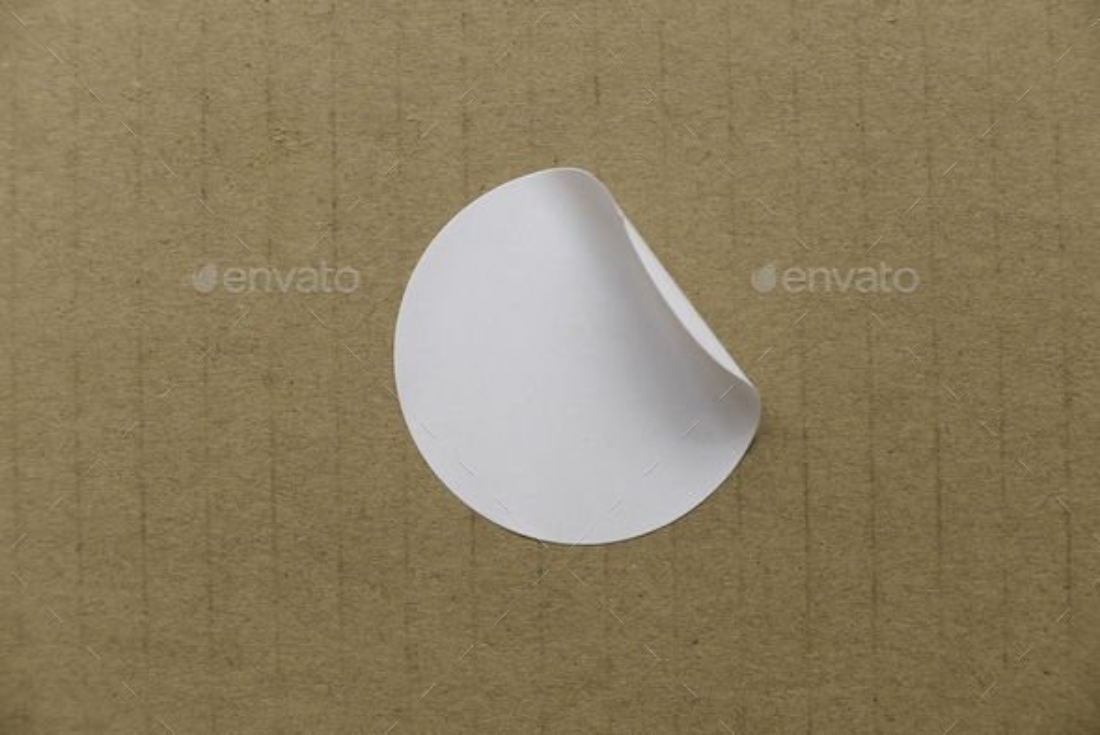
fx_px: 2293
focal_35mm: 75
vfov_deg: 18.2
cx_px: 550
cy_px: 368
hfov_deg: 27.0
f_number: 4.5
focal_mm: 34
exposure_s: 1/125
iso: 200
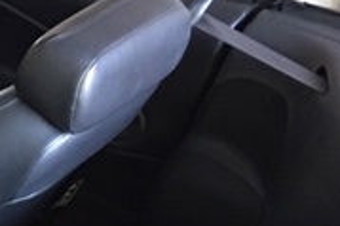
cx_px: -243
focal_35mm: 108
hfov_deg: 16.4
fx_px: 1019
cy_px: 163
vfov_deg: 12.6
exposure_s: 1/10
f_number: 2.2
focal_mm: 4.15
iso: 80
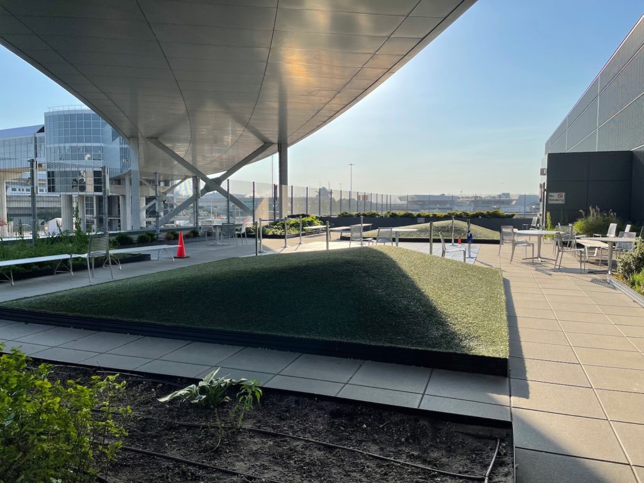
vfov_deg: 53.1
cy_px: 242
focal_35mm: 26
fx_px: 484
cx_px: 322
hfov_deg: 67.3
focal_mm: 5.1
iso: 32
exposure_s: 1/2717
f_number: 1.6
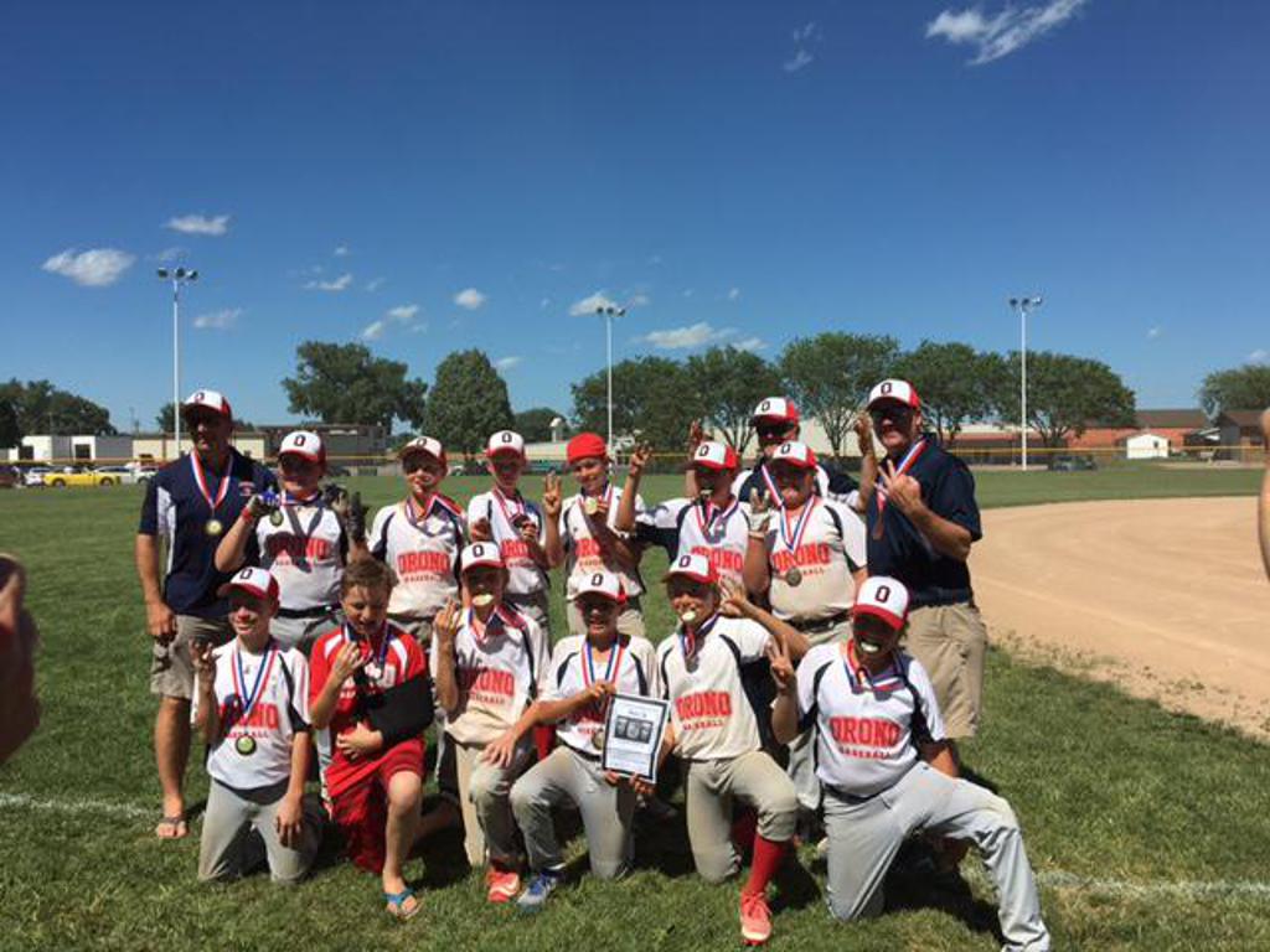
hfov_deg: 61.7
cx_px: 635
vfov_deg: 48.2
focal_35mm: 29
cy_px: 476
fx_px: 1064
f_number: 2.2
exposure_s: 1/2959
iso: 25
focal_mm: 4.15
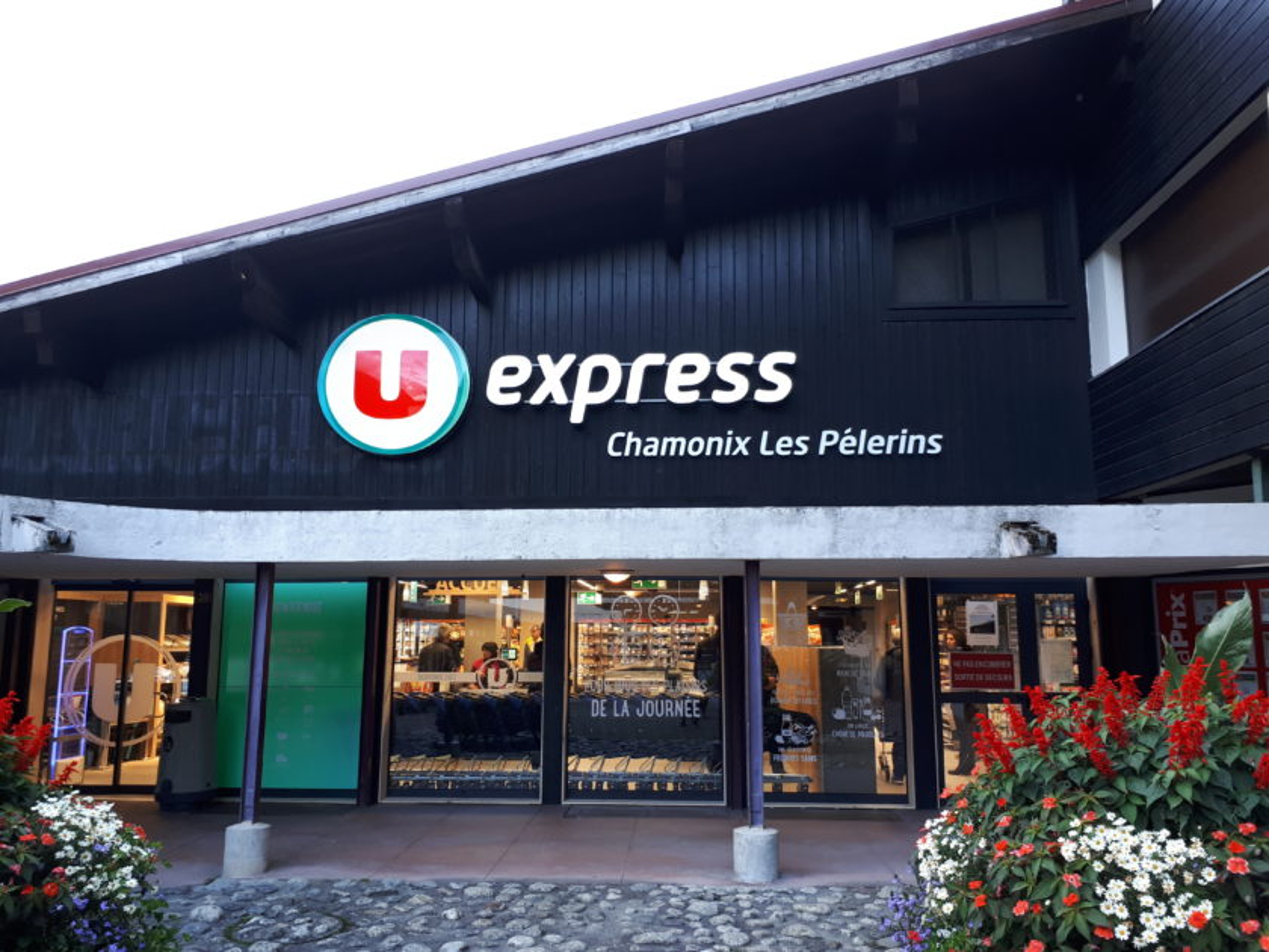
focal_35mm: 27
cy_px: 476
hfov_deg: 65.3
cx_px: 634
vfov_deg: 51.4
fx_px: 990
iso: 50
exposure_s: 1/33
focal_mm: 3.6
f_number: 1.9
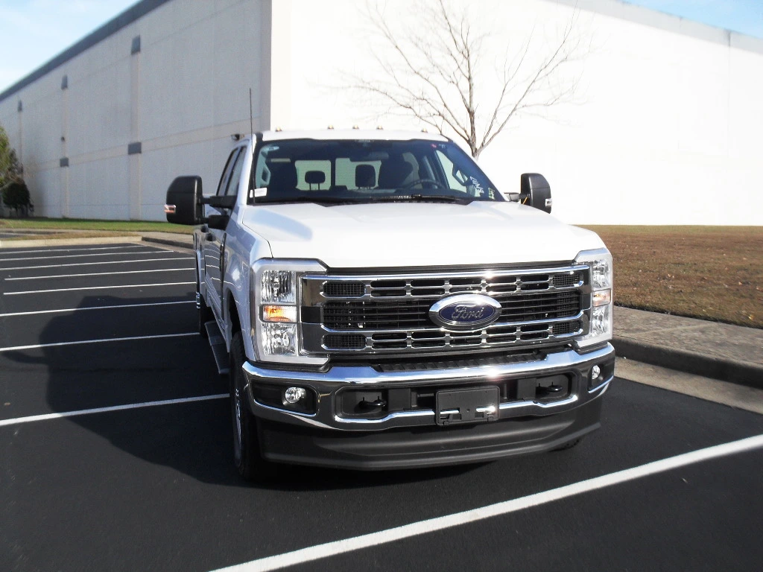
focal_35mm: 35
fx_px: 771
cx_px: 382
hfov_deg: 52.6
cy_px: 286
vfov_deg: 40.7
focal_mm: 6.3
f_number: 8.4
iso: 100
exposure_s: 1/125
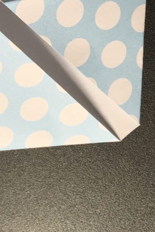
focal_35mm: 81
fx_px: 523
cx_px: -37
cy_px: -25
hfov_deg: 16.1
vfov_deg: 23.5
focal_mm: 4.15
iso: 25
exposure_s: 1/40
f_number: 2.2
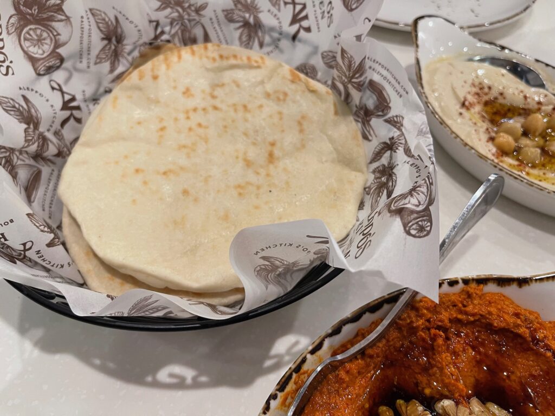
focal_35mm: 26
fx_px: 417
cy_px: 208
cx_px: 278
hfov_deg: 67.3
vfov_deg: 53.1
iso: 200
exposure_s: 1/60
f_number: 1.6
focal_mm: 5.1
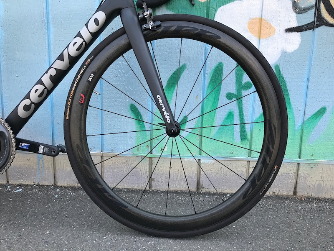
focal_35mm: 28
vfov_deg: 49.7
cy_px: 126
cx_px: 167
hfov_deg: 63.4
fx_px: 270
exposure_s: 1/499
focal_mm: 3.99
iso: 20
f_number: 1.8
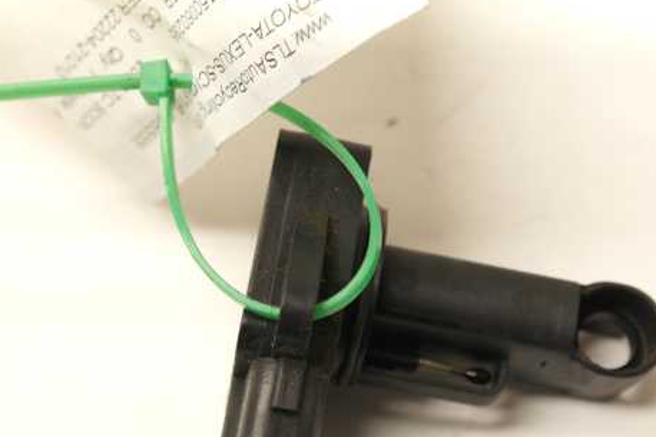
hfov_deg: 23.1
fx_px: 1603
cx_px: 351
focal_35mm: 88
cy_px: 279
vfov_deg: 15.5
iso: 200
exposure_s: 1/125
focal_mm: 37
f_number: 4.5
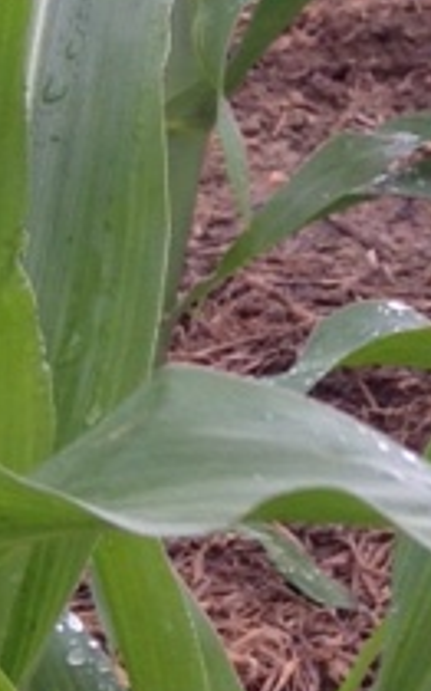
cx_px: -882
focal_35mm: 213
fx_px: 4009
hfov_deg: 5.7
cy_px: 740
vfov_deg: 9.8
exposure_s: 1/225
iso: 50
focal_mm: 4.12
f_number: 2.4
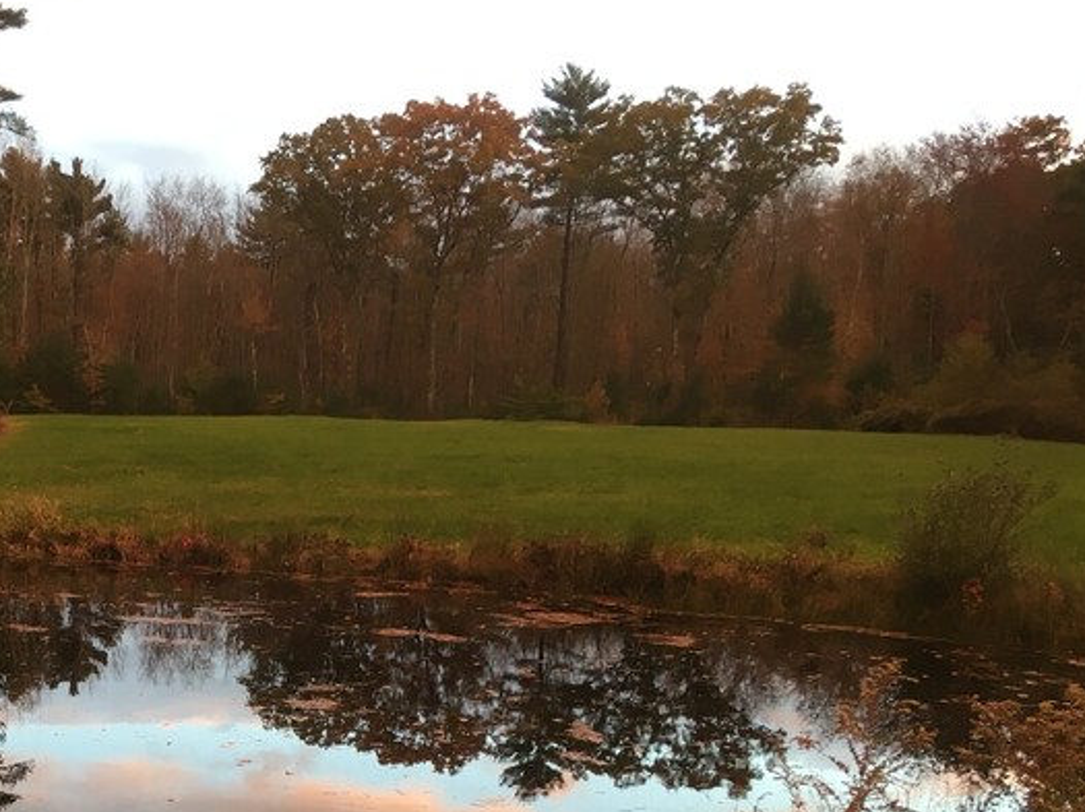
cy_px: 684
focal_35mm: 51
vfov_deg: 27.8
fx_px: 1597
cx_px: 210
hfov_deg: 36.2
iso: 50
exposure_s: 1/30
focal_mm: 4.15
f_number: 2.2
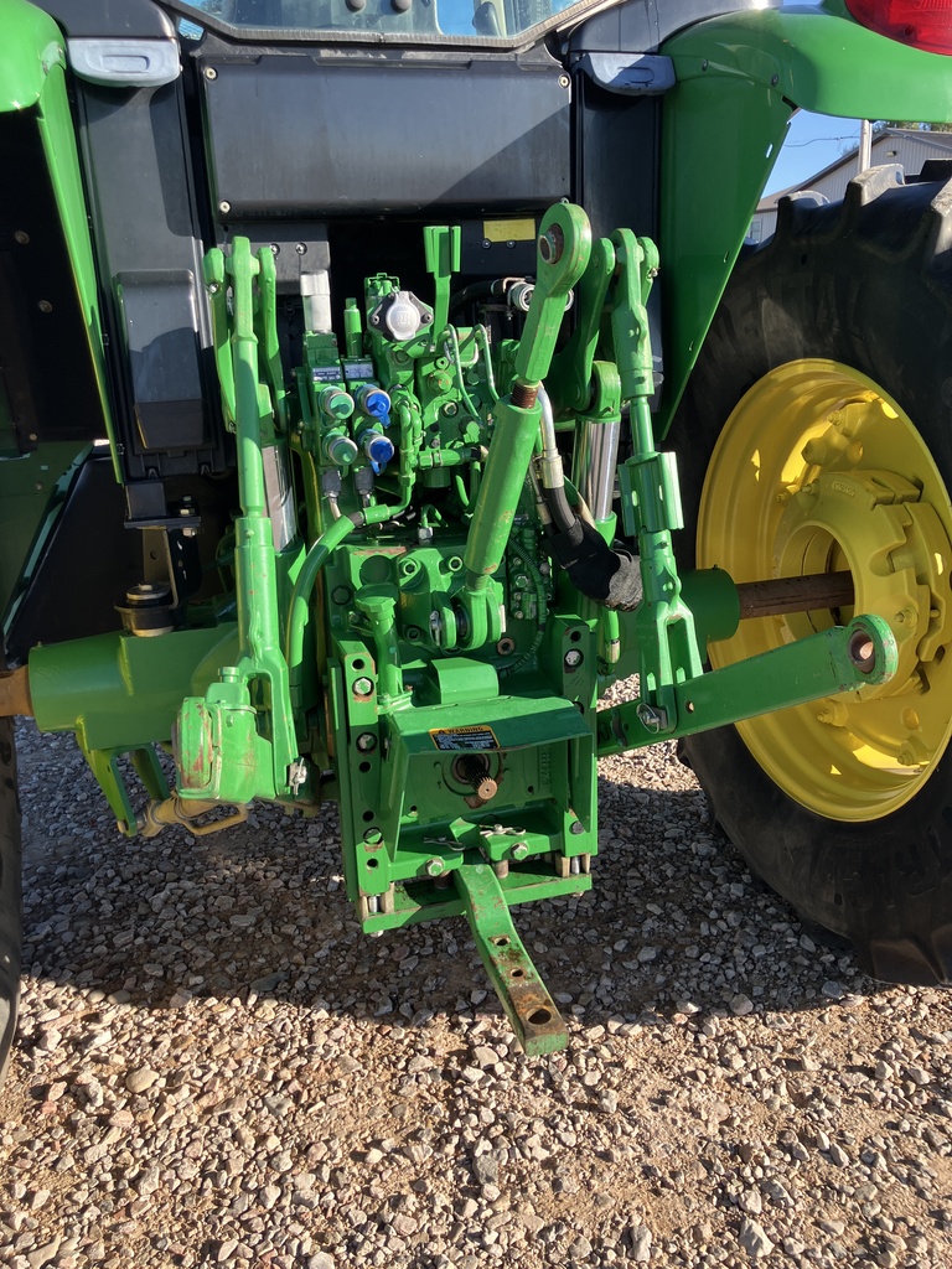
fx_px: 1027
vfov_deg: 63.4
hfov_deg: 49.7
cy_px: 634
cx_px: 476
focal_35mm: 28
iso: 32
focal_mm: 3.99
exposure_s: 1/490
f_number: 1.8
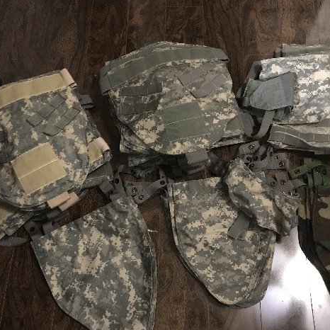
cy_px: 166
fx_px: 367
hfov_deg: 48.3
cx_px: 188
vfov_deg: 48.5
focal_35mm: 34
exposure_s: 1/4
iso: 100
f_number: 1.8
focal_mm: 3.99
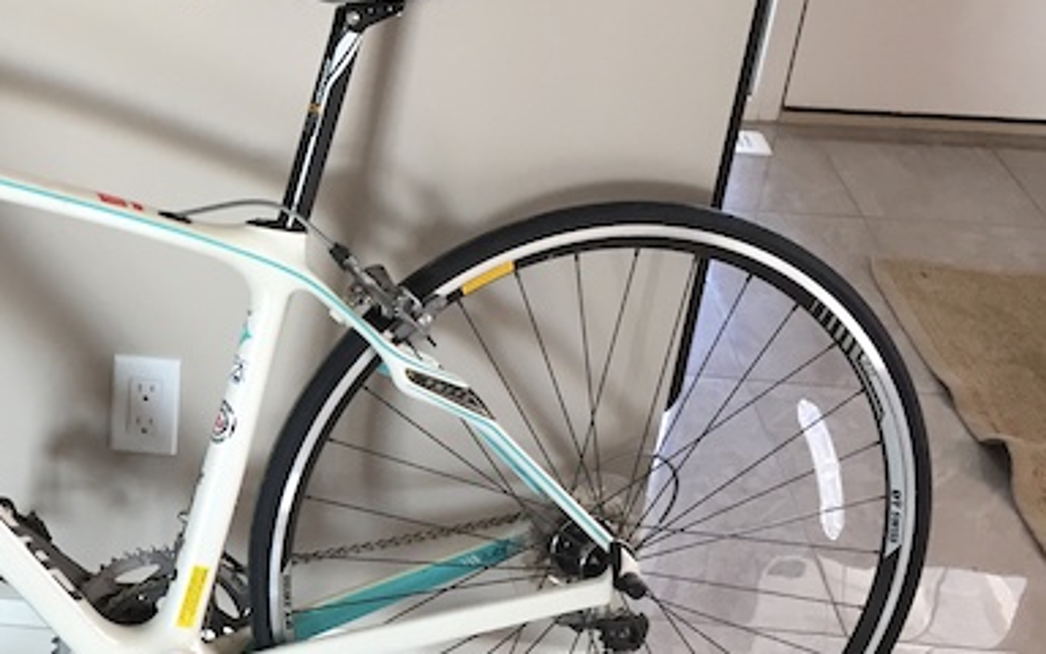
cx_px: 27
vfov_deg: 20.3
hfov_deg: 30.0
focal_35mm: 64
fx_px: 1824
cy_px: 398
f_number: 2.2
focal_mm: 4.15
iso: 64
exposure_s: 1/30
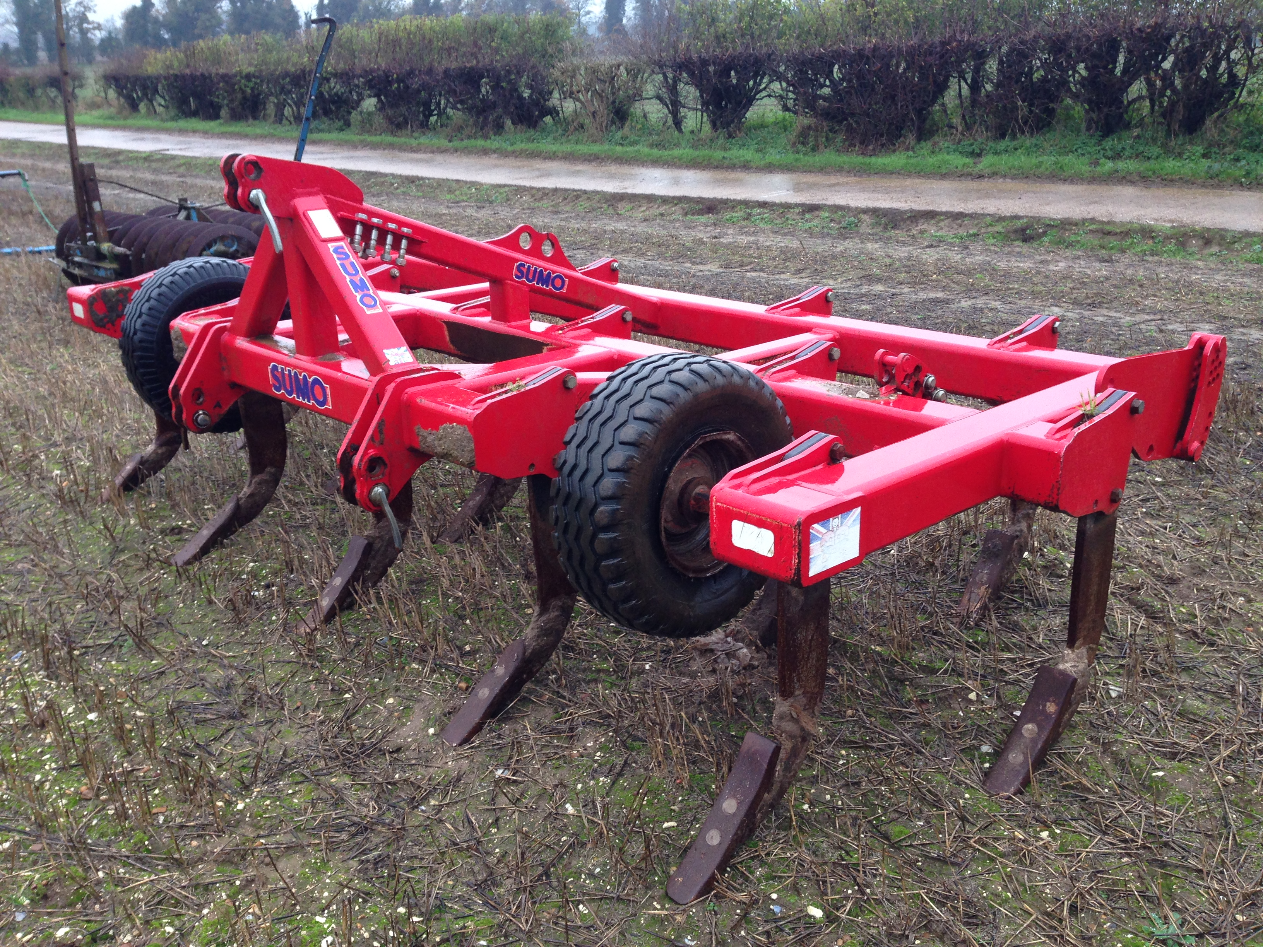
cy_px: 474
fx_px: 1204
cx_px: 632
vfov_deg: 42.9
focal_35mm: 33
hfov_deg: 55.4
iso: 80
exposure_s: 1/120
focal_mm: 4.12
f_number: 2.4
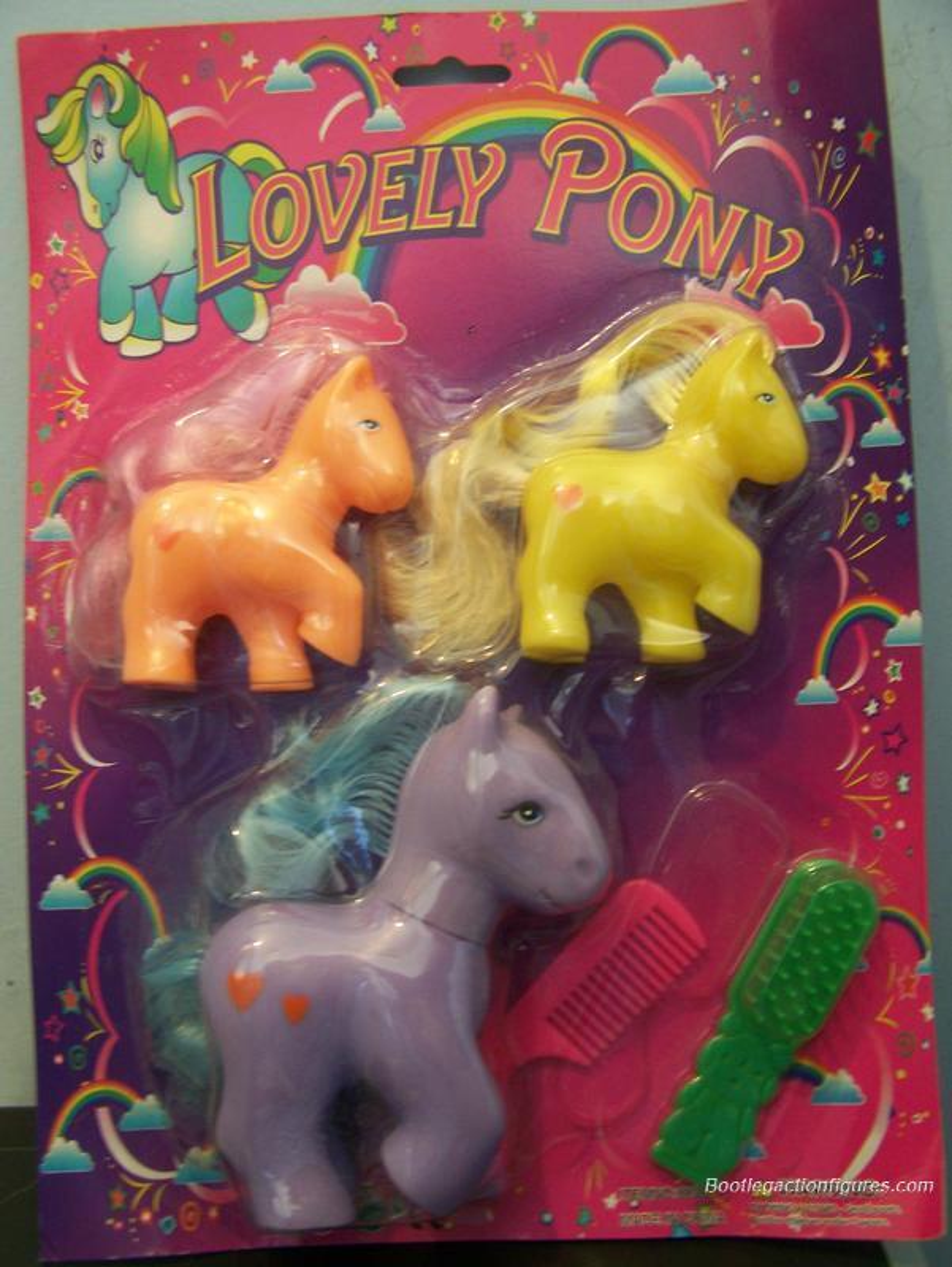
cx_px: 476
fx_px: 1392
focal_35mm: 38
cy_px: 634
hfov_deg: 37.8
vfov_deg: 49.0
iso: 160
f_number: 2.8
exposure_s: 1/20
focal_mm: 6.3
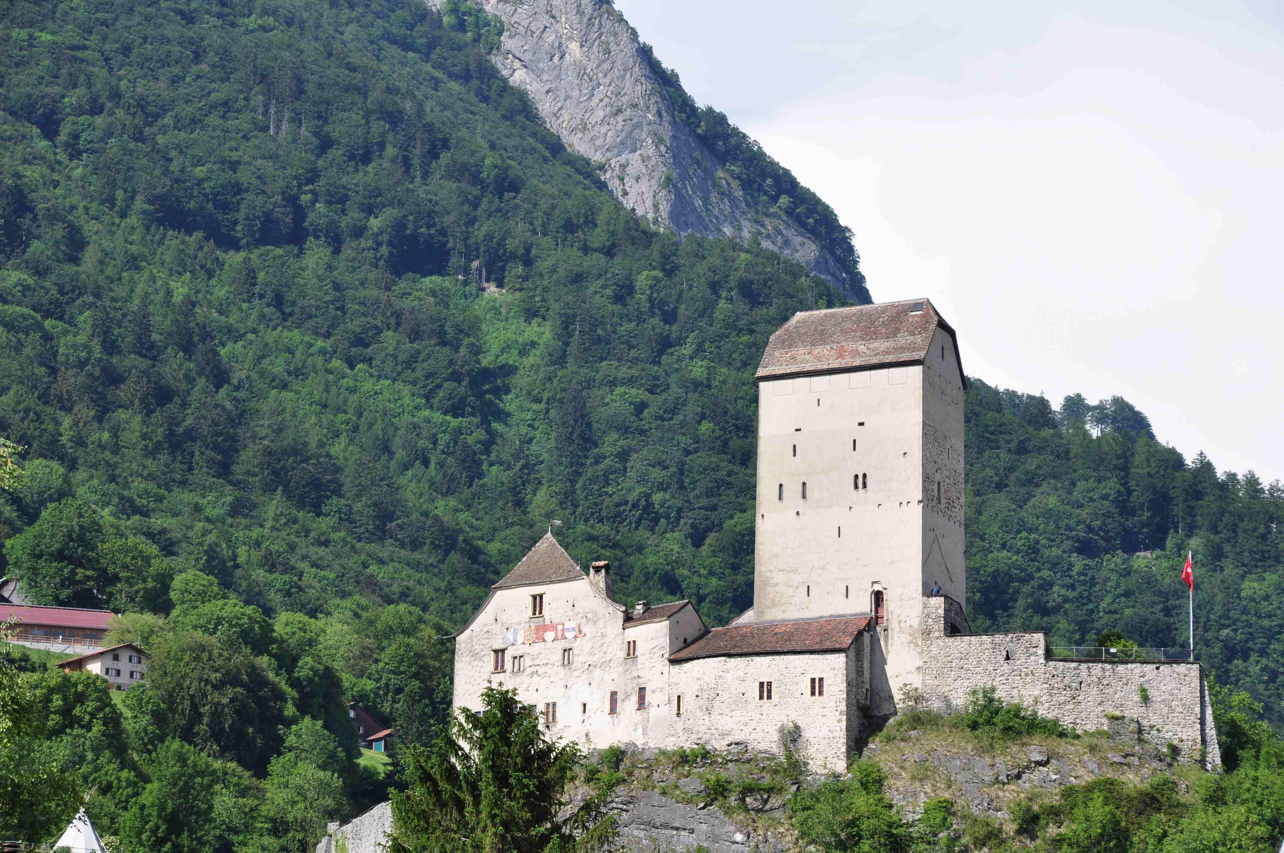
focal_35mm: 147
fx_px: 5237
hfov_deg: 14.0
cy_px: 426
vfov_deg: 9.3
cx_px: 642
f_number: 10
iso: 200
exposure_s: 1/250
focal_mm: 98
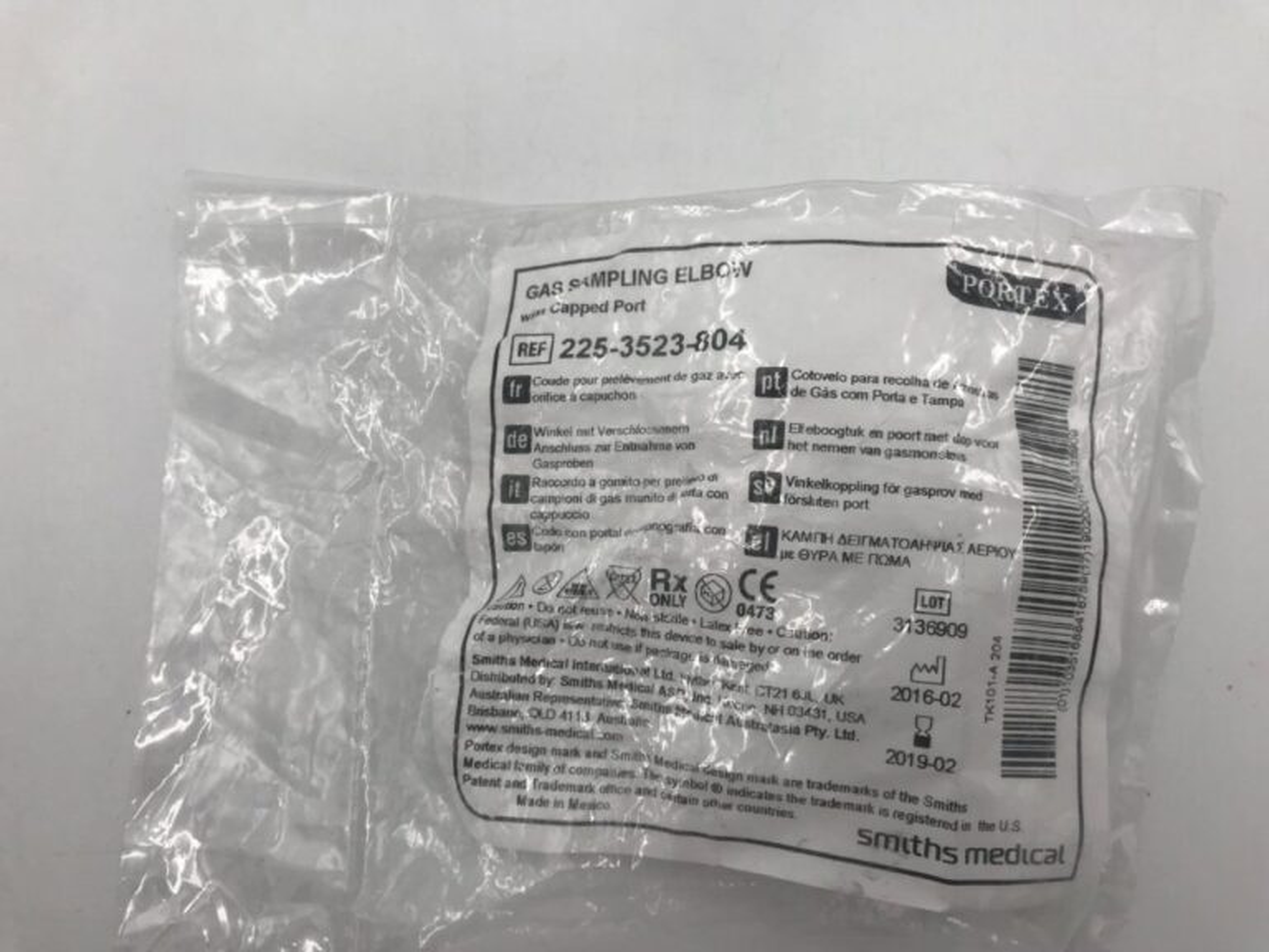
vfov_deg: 49.7
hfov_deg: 63.4
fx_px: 1026
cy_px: 476
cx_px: 634
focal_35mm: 28
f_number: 1.8
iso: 20
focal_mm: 3.99
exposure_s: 1/191
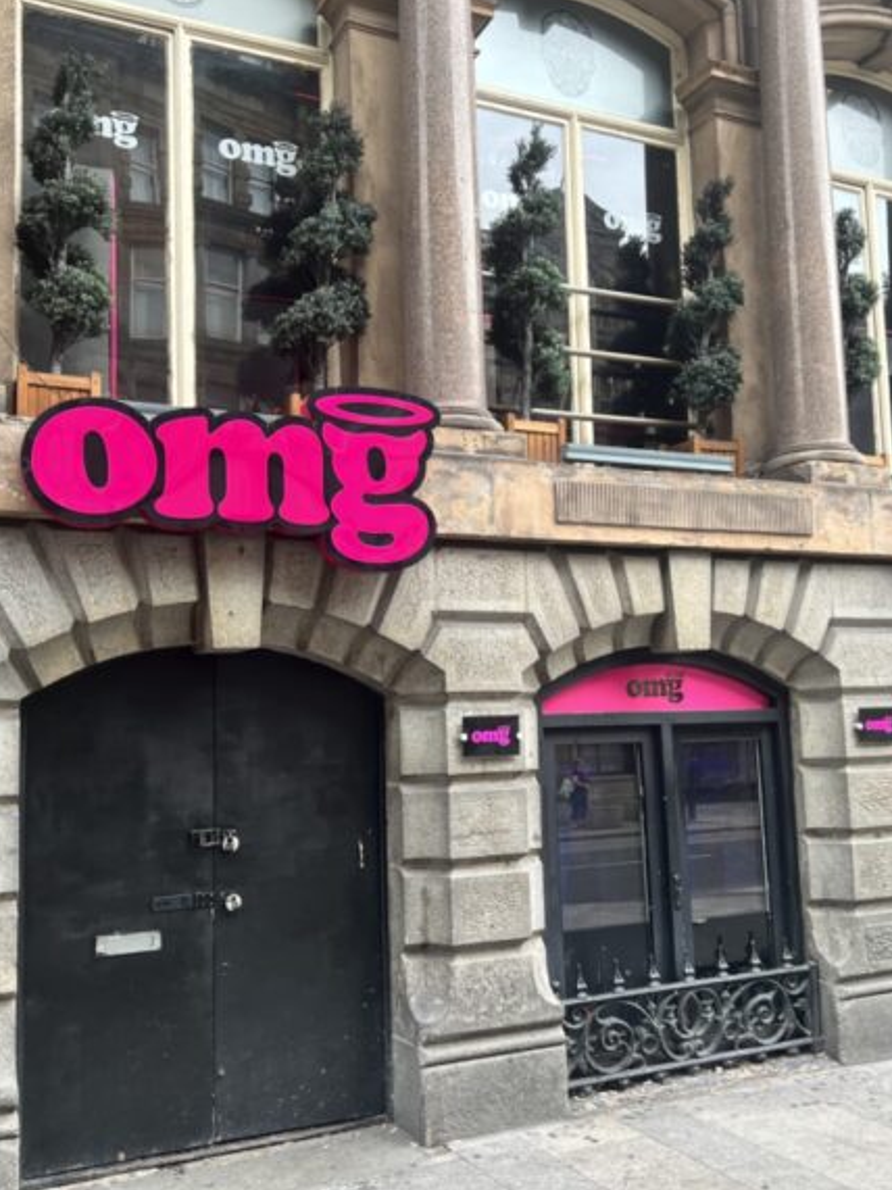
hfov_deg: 40.7
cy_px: 594
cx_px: 461
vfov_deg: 52.6
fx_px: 1203
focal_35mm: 35
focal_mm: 5.7
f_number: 1.5
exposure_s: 1/205
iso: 40
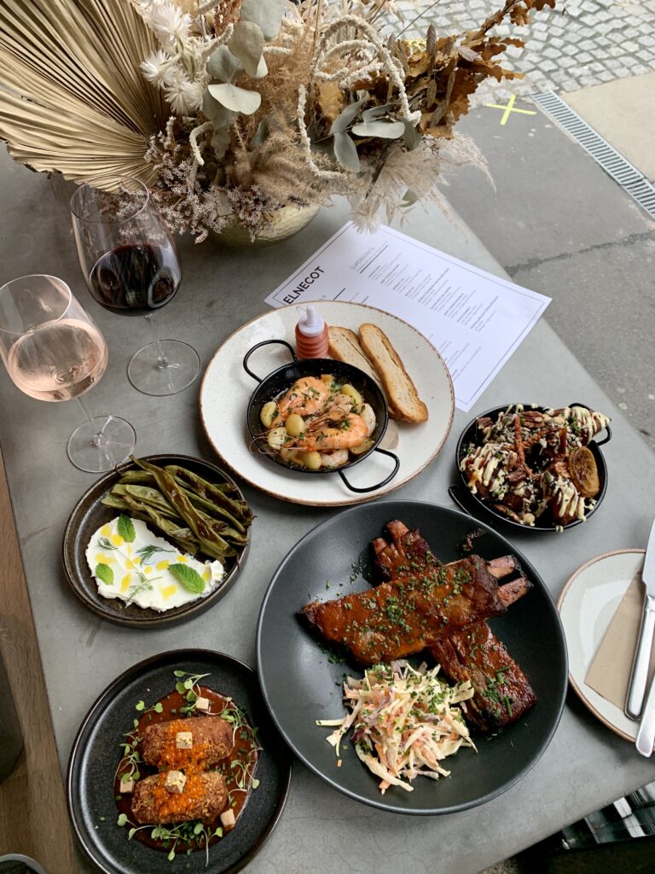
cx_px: 328
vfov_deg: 67.3
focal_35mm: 26
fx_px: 656
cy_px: 437
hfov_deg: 53.1
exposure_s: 1/93
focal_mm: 4.25
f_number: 1.8
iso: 100
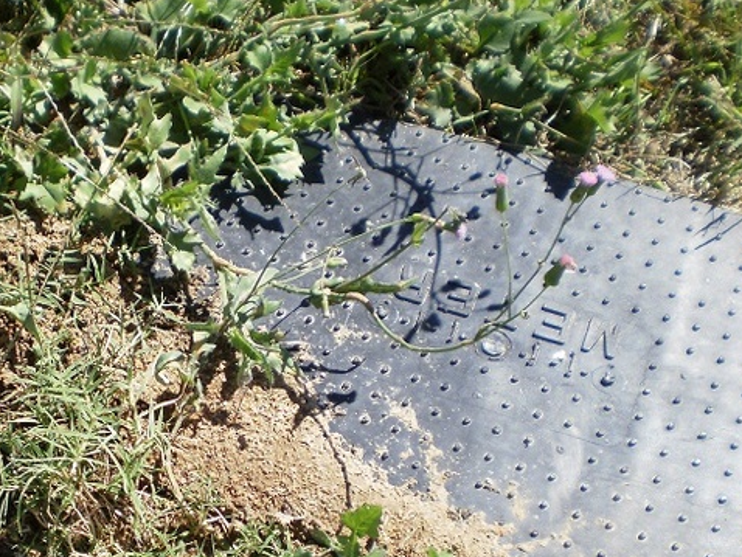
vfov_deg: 23.5
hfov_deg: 30.9
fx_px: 1330
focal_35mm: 62
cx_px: 227
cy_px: 398
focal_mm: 6.3
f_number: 3.1
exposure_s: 1/640
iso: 100
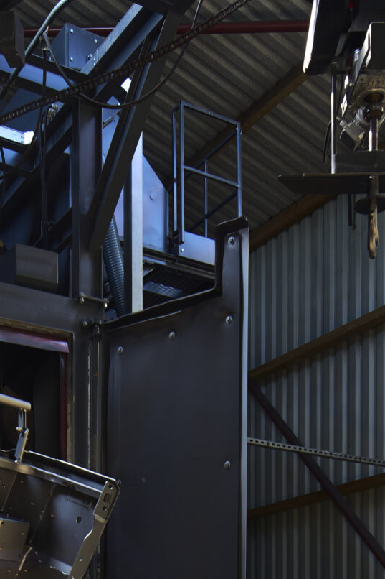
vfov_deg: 36.9
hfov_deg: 24.8
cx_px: 103
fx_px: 867
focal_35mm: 54
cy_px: 289
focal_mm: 17
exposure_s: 1/15
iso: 100
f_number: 4
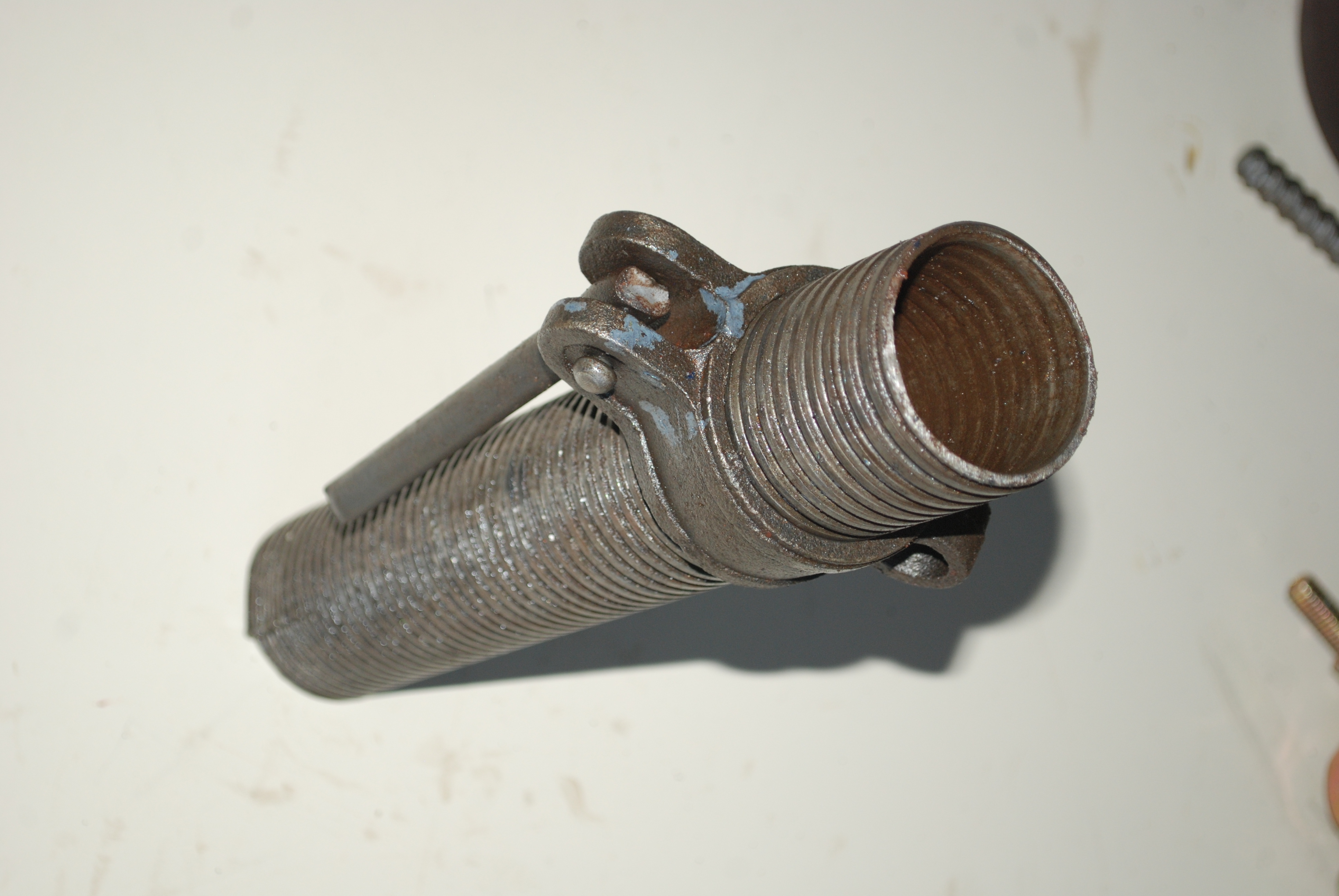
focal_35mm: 72
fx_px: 2681
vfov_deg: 19.0
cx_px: 670
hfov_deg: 28.0
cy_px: 448
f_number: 5.6
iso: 400
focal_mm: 48
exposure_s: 1/125
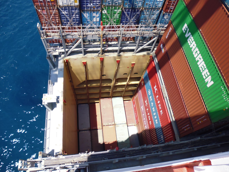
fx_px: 159
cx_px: 114
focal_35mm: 24
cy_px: 86
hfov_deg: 71.6
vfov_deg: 56.8
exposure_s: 1/60
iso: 100
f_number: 9
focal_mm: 4.3
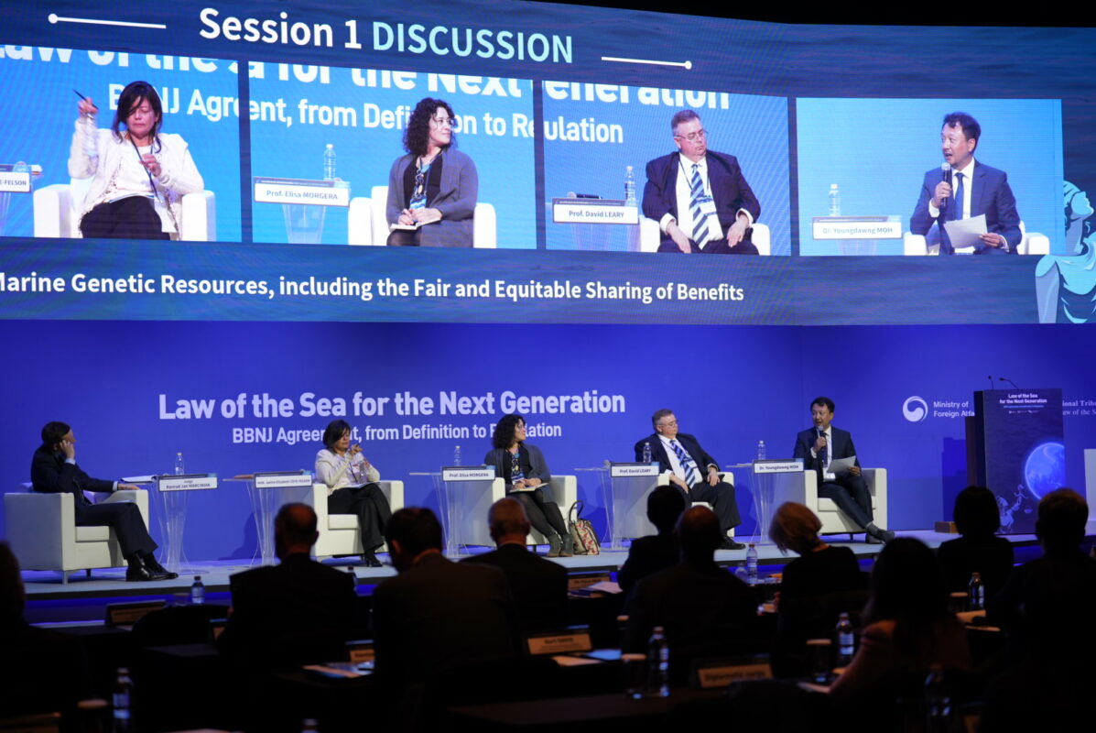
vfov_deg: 19.5
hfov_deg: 28.8
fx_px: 2133
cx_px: 548
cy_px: 366
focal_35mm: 70
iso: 400
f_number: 2.8
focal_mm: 70
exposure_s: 1/200
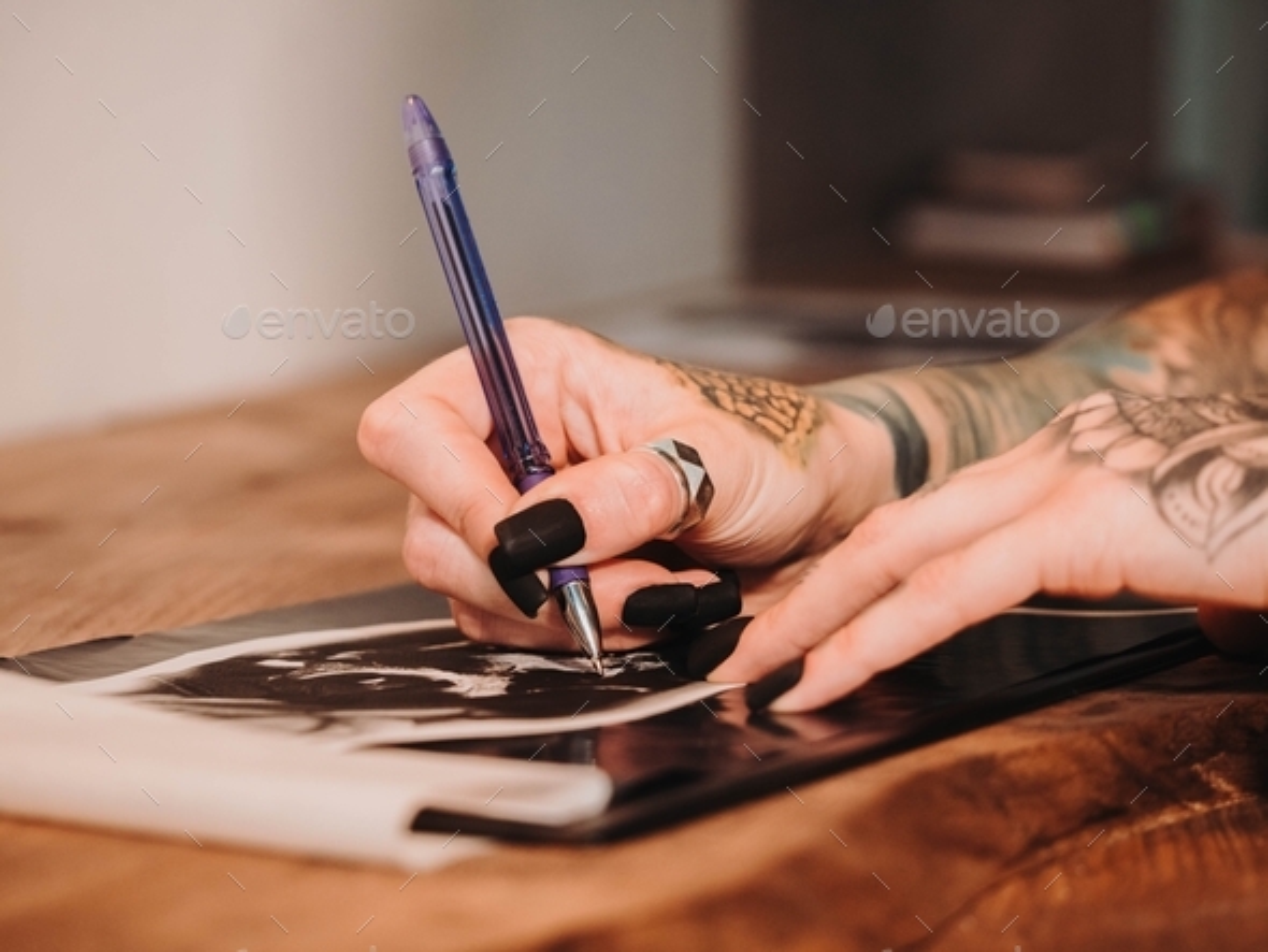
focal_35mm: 120
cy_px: 476
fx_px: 4397
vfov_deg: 12.4
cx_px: 634
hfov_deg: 16.4
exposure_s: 1/100
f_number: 2.8
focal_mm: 60
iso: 320
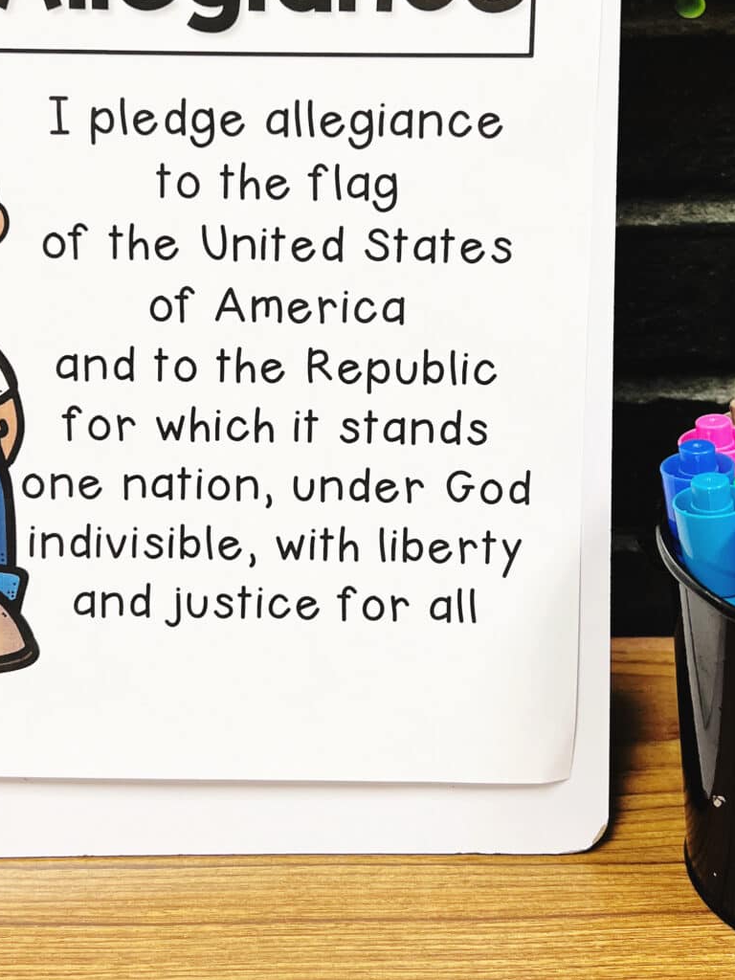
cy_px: 341
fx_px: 1472
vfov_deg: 36.5
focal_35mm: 52
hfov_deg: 28.0
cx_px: 324
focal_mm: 5.7
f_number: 1.5
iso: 125
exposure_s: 1/106
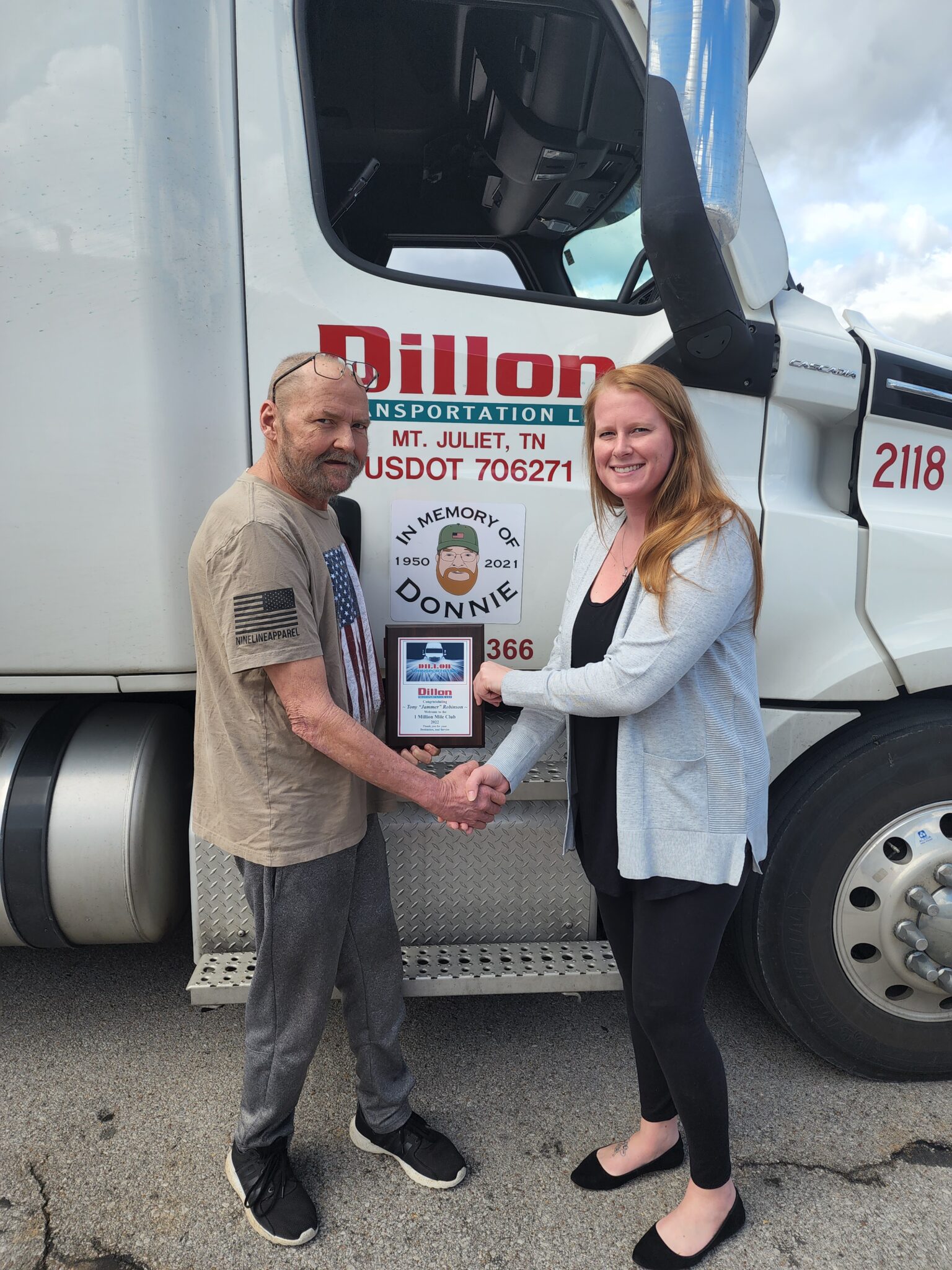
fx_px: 843
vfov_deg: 73.9
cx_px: 476
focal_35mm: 23
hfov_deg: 58.9
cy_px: 635
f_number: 1.8
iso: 12
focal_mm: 6.4
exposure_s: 1/490
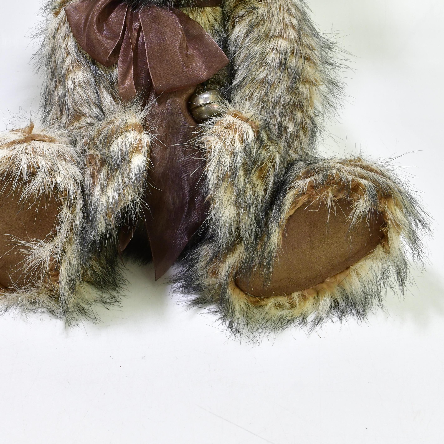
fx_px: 871
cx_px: 162
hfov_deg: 28.5
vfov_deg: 27.8
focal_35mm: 60
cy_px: 63
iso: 1250
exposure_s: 1/160
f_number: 10
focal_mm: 24
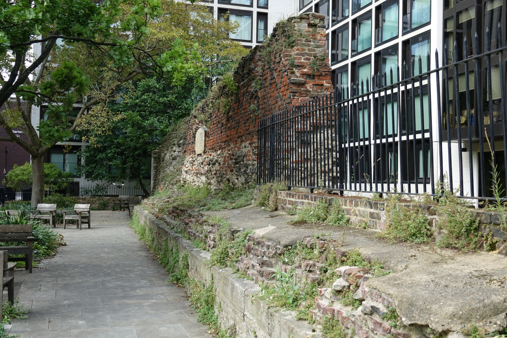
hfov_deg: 47.4
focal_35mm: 41
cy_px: 169
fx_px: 577
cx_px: 254
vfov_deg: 32.6
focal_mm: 15.17
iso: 100
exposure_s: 1/160
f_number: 3.2
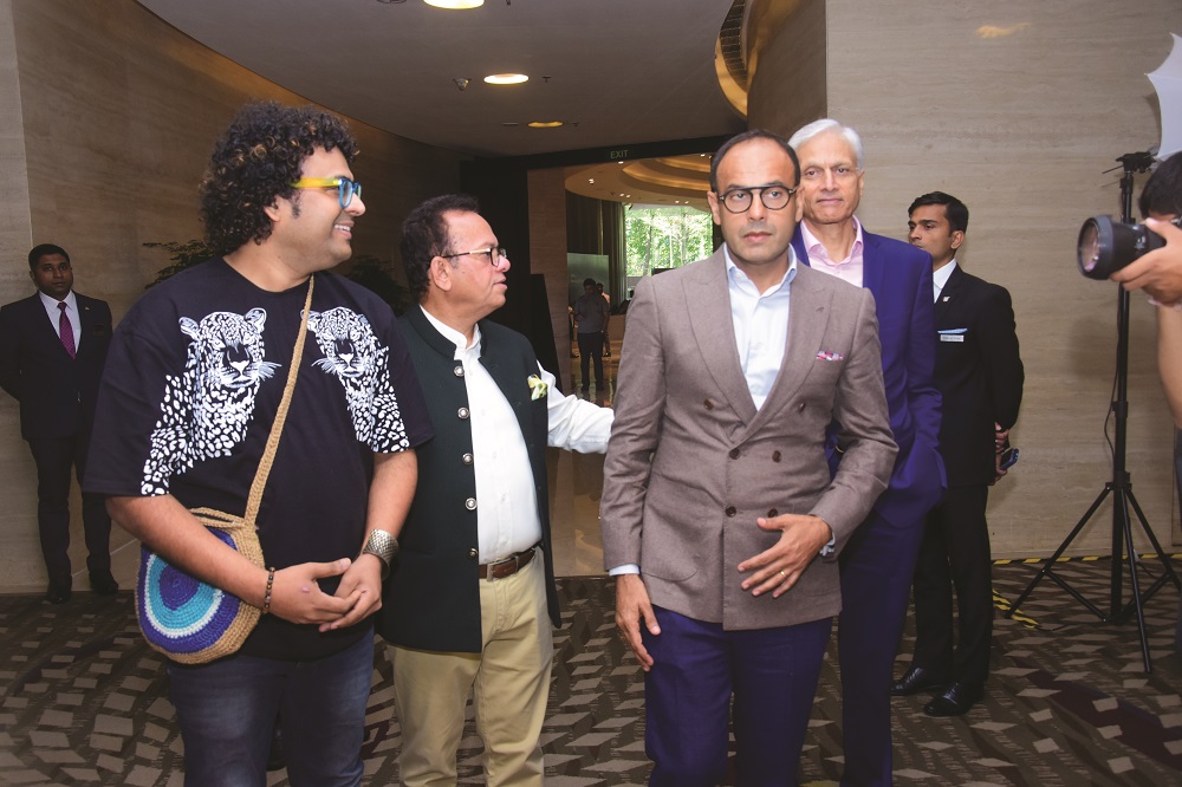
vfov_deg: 36.8
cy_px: 394
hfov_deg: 53.1
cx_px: 591
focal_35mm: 36
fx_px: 1182
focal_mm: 24
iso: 640
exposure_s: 1/100
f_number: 5.6
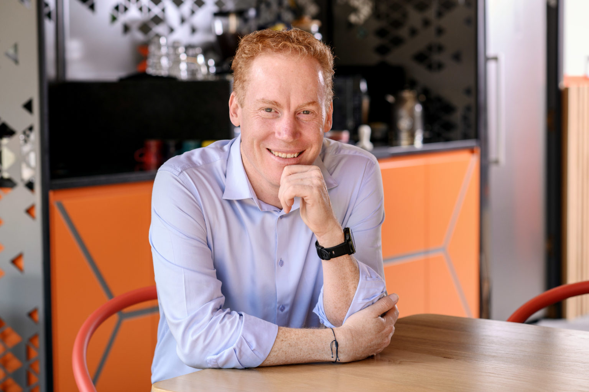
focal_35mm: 85
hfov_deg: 23.9
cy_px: 196
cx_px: 294
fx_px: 1390
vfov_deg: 16.1
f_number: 4
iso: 400
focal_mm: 85
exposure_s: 1/200
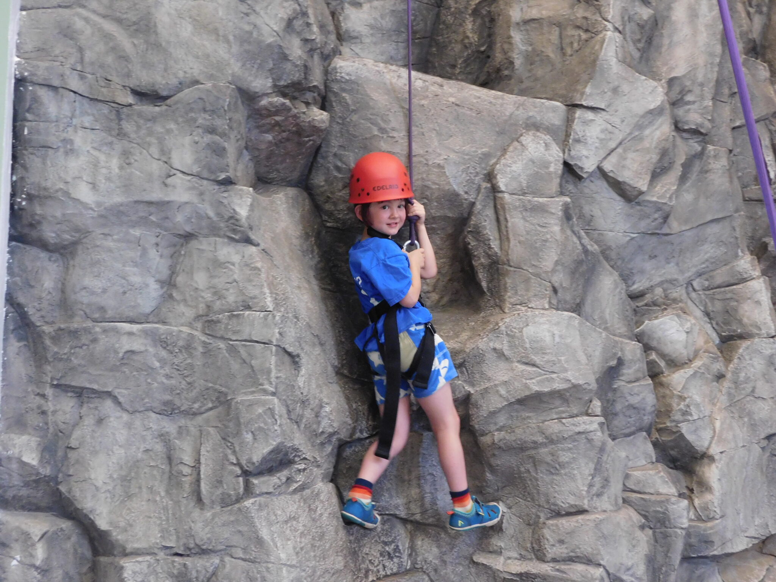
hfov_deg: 42.1
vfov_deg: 32.2
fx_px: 1009
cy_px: 291
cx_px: 388
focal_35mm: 45
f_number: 3.7
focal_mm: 8
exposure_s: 1/13
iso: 400
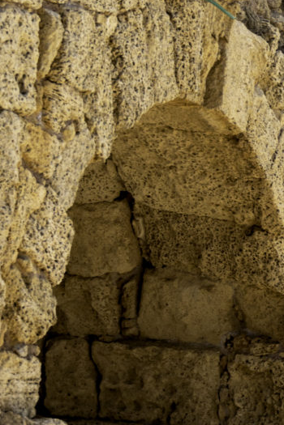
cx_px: 607
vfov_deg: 11.1
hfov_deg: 7.1
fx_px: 2189
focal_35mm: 185
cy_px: 334
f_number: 4
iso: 250
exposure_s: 1/4000
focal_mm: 38
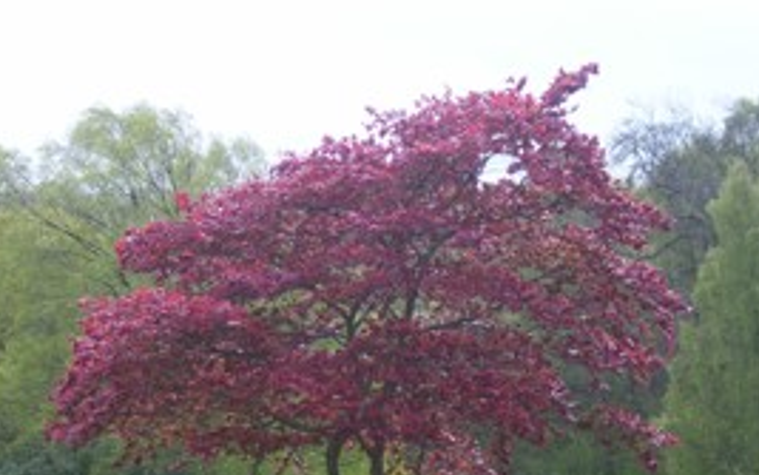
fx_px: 2234
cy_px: 410
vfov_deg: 12.1
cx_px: 388
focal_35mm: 108
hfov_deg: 19.3
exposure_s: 1/350
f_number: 4
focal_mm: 11.6
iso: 80
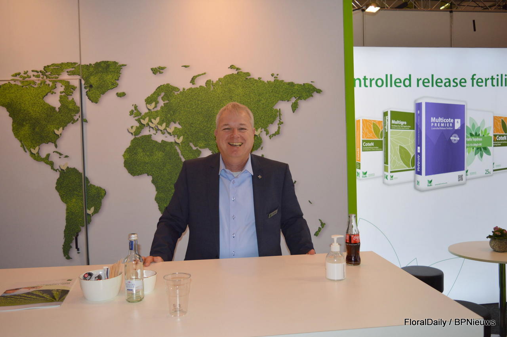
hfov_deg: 59.5
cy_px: 168
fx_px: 443
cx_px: 254
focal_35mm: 32
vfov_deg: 41.6
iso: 250
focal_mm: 21
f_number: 3.8
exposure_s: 1/200
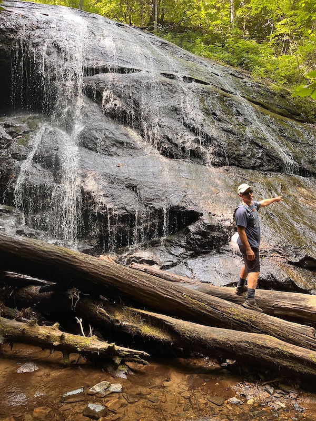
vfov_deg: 67.3
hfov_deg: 53.1
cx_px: 158
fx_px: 316
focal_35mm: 26
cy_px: 210
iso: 100
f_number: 1.6
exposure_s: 1/122
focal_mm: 5.1
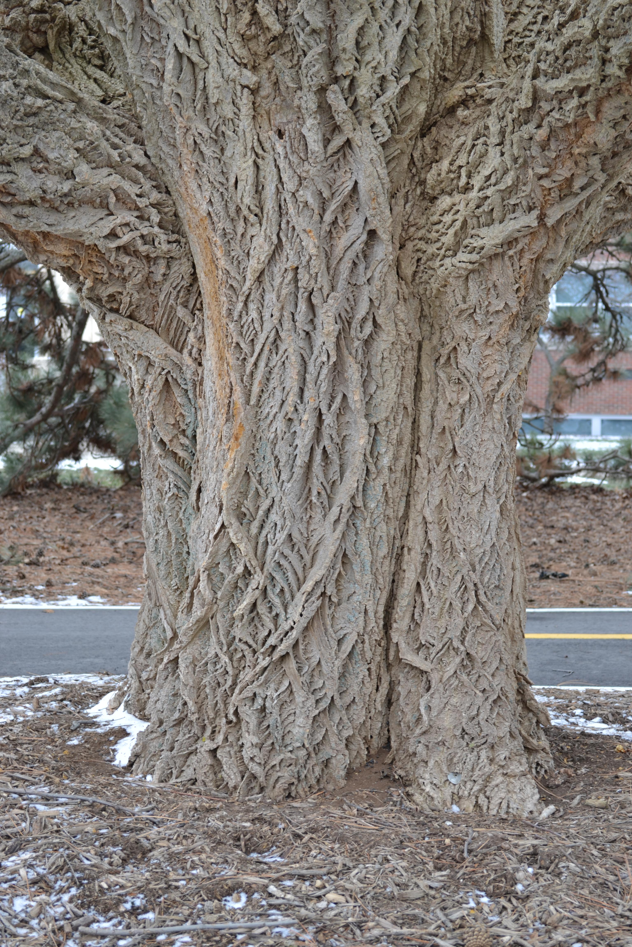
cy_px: 474
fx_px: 1580
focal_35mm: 60
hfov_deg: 22.6
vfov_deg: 33.4
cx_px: 316
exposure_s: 1/40
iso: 100
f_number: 6.3
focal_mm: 40
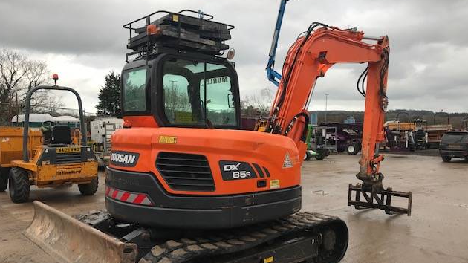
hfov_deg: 62.6
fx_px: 385
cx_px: 234
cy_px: 155
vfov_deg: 37.6
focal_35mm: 31
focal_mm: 3.99
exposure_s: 1/270
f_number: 1.8
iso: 20
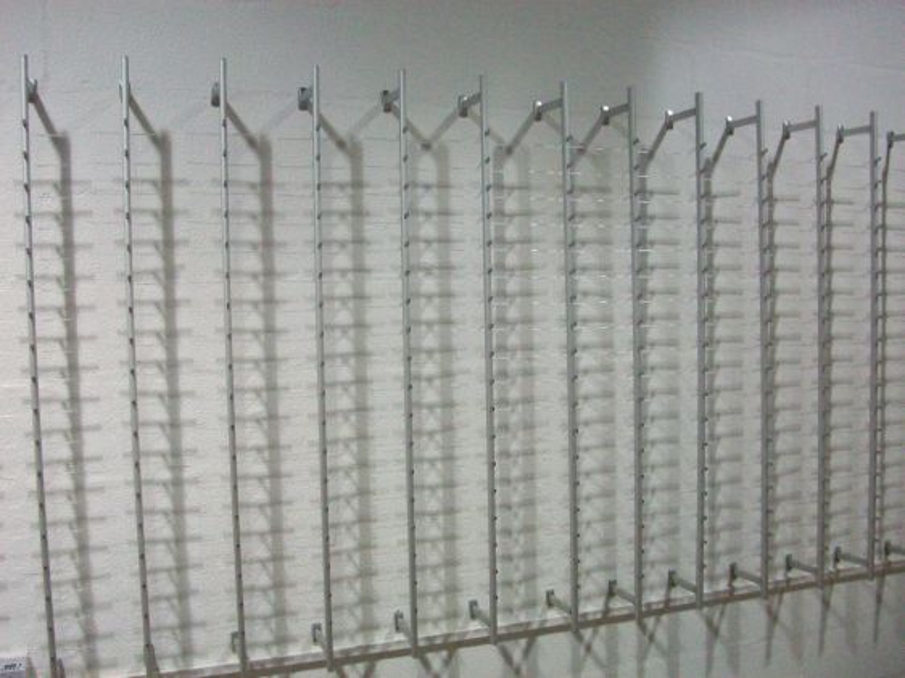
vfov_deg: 41.8
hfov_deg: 54.0
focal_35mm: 34
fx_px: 889
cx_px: 452
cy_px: 339
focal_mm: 5.7
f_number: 2.8
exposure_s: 1/60
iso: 395
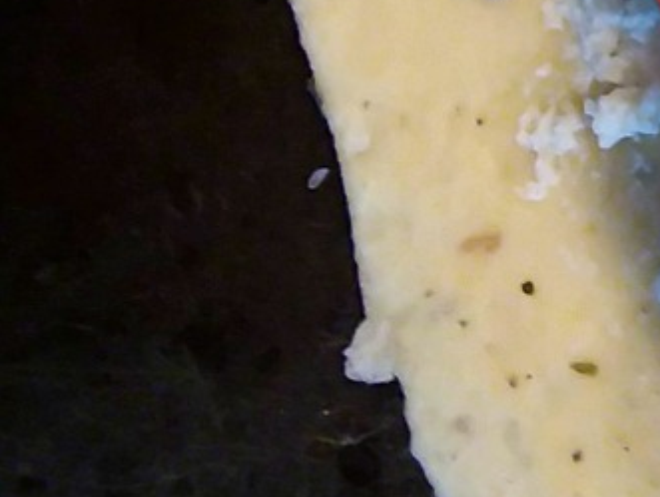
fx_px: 2004
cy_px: 38
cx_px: 1192
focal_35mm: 105
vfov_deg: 14.0
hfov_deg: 15.9
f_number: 1.9
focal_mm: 2.47
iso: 99
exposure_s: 1/30
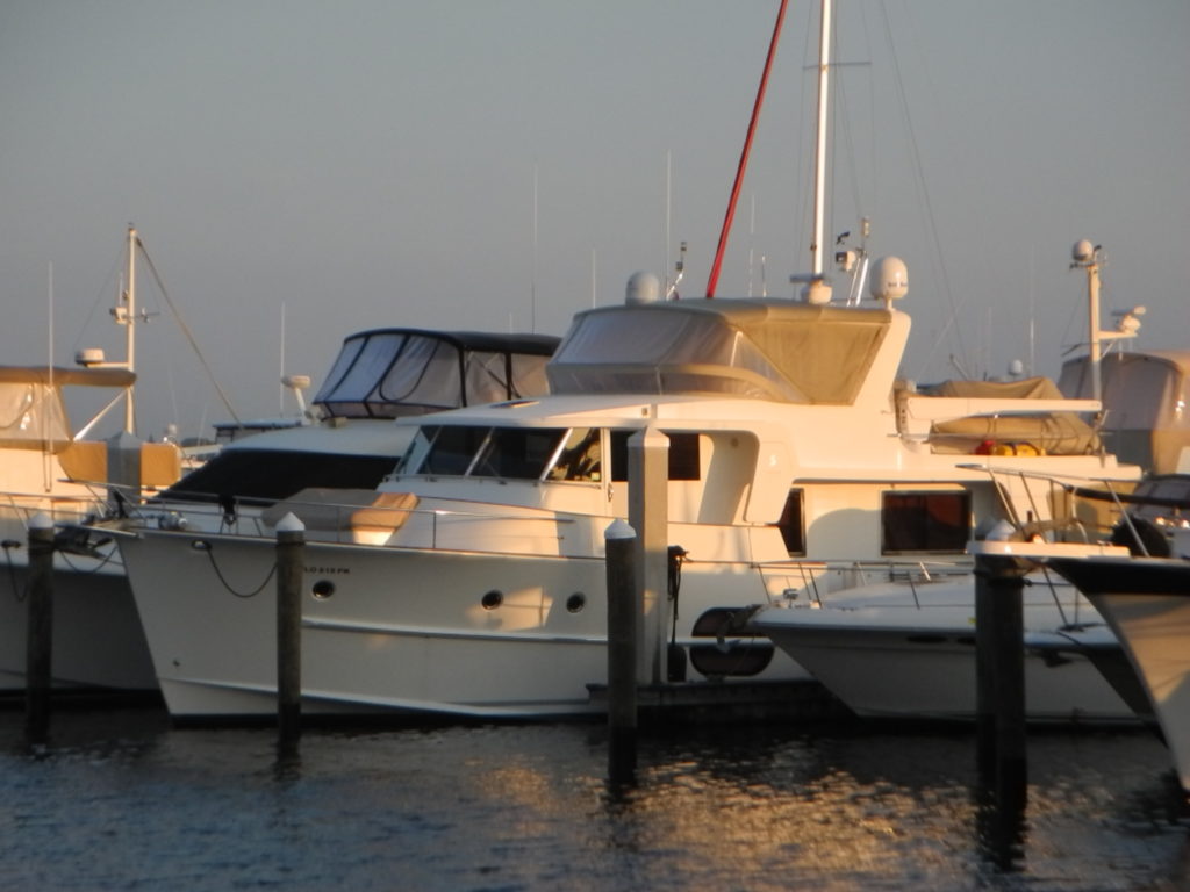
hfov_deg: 12.9
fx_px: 5260
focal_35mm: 153
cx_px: 595
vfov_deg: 9.7
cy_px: 446
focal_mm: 32.6
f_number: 5
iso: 400
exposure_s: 1/1600
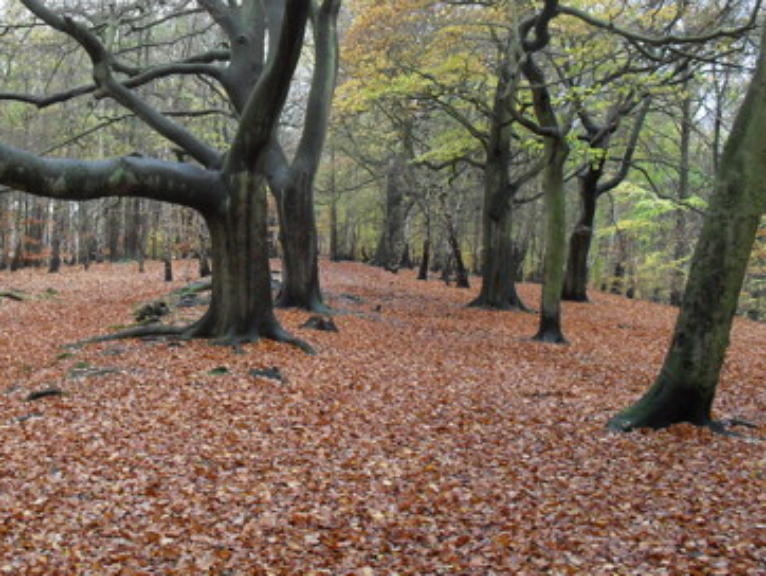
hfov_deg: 37.9
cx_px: 280
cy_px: 191
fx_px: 1107
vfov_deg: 28.9
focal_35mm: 50
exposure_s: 1/30
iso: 200
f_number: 3.2
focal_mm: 6.3
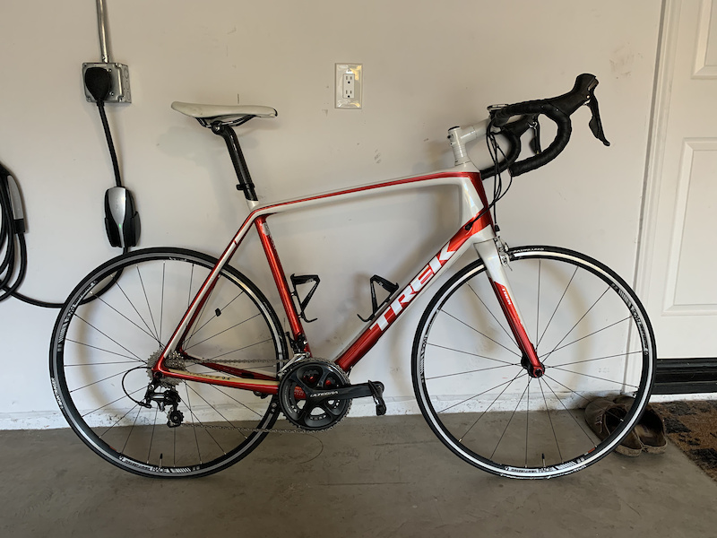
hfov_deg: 67.3
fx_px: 539
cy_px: 269
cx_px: 358
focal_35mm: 26
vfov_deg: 53.1
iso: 125
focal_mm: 4.25
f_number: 1.8
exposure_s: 1/60
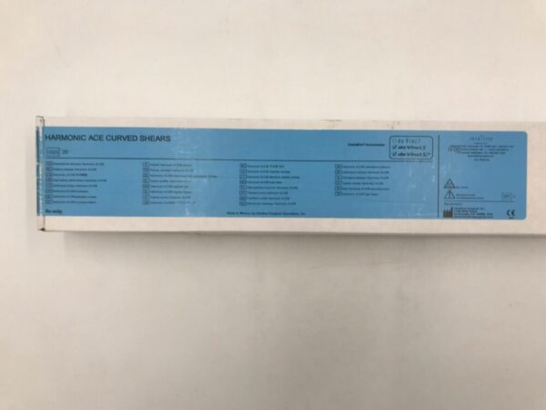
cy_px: 205
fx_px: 442
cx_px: 273
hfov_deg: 63.4
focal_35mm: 28
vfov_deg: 49.7
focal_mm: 3.99
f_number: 1.8
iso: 32
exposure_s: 1/60
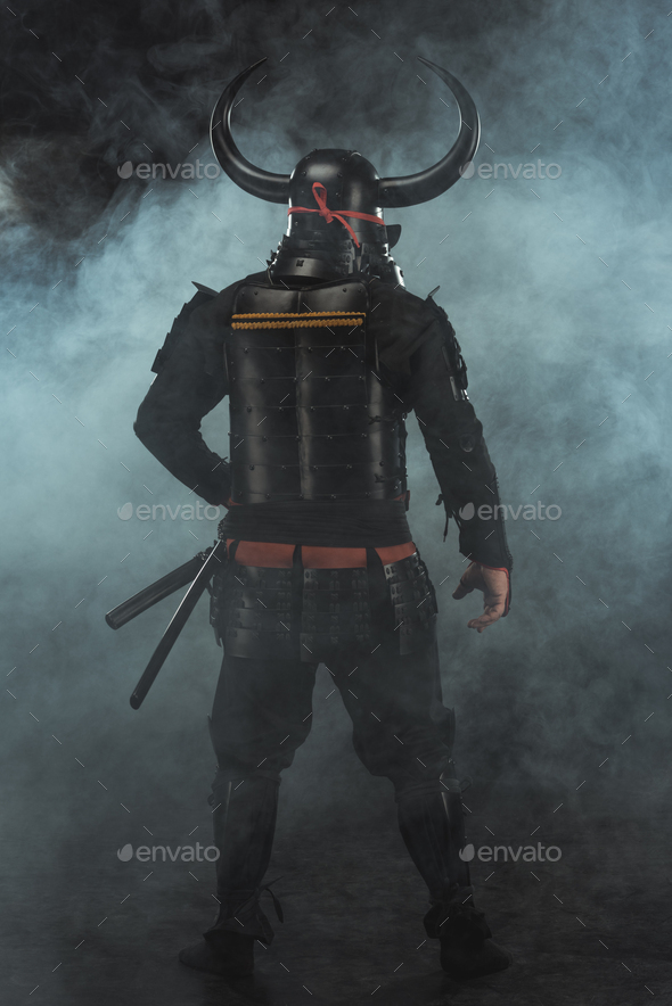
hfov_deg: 19.5
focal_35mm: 70
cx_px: 336
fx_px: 1958
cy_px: 503
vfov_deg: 28.8
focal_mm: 70
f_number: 8
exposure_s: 1/160
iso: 200
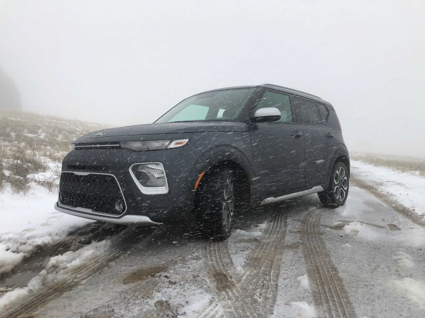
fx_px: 344
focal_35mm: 28
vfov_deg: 49.7
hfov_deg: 63.4
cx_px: 212
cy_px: 159
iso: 20
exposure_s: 1/282
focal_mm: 3.99
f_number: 1.8
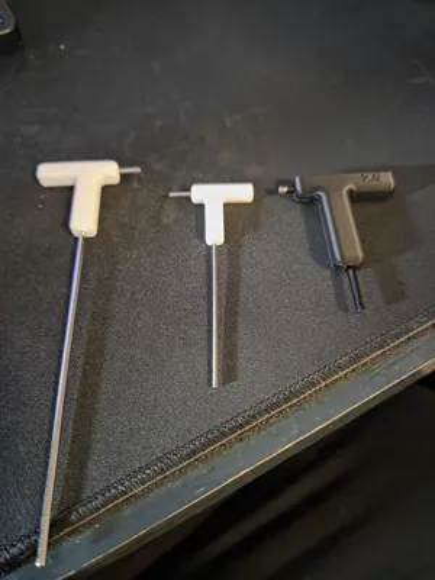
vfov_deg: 73.9
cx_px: 218
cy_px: 290
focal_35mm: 23
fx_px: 385
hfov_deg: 58.9
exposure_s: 1/40
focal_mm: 5.4
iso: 2500
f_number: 1.8
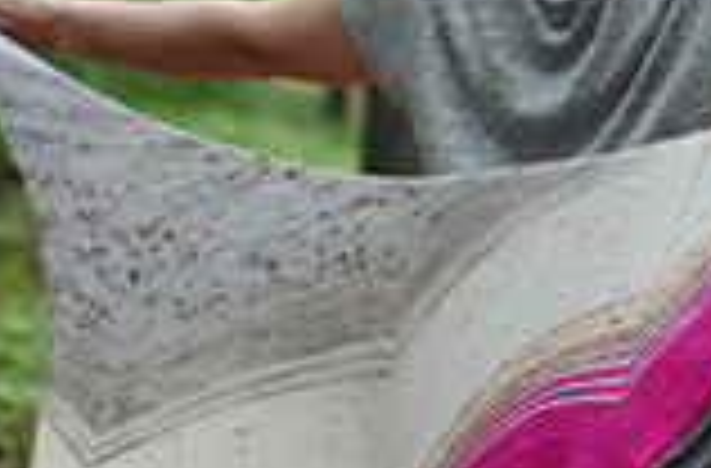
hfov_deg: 12.4
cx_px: 315
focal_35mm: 167
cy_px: 25
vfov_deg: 8.1
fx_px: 3277
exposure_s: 1/640
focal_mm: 35
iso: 100
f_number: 1.8
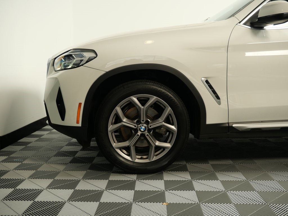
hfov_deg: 51.4
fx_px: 300
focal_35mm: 36
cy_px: 108
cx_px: 144
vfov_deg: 39.7
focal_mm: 18
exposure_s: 1/200
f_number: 5
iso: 200
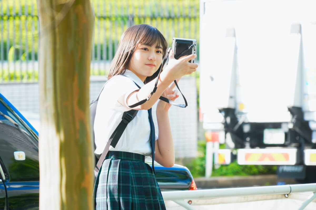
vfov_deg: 5.7
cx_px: 158
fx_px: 2107
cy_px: 105
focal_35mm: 240
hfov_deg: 8.6
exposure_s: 1/200
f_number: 10
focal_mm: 240
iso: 800
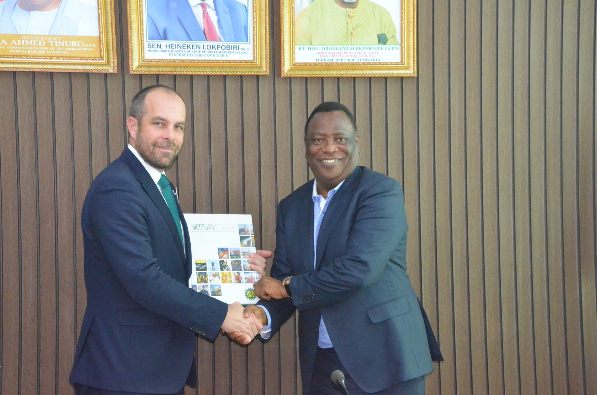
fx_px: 1291
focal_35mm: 78
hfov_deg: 26.0
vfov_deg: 17.4
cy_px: 198
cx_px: 298
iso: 6400
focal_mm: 52
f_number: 8
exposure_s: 1/160
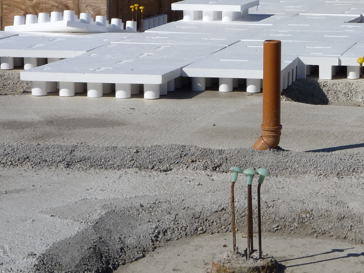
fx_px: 1293
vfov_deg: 11.9
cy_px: 9
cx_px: 328
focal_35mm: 123
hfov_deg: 15.8
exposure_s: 1/800
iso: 100
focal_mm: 10.9
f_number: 6.3
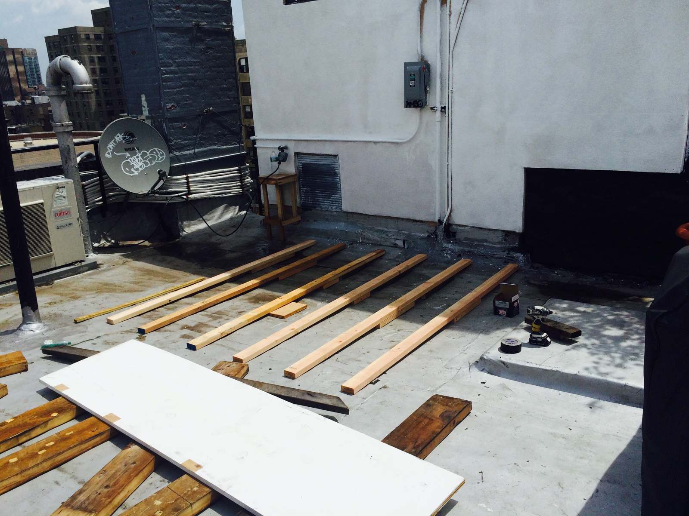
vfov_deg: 48.2
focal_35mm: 29
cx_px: 344
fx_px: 577
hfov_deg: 61.7
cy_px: 258
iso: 40
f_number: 2.2
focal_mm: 4.15
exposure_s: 1/8264
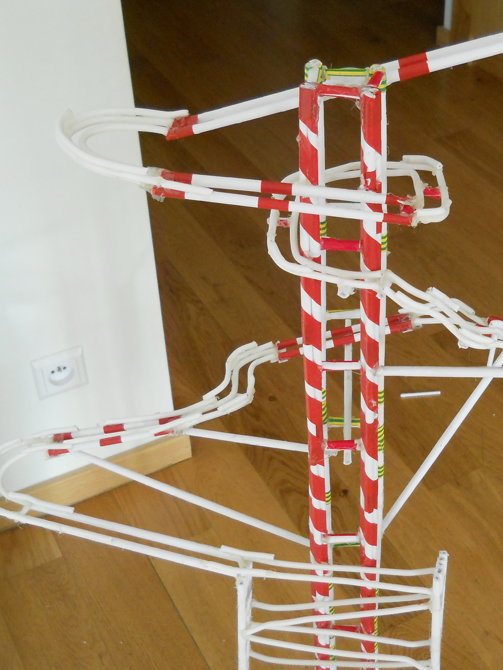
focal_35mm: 55
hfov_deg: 26.2
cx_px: 378
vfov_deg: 34.9
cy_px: 333
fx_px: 1066
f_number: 3.1
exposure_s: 1/80
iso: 400
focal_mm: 6.72
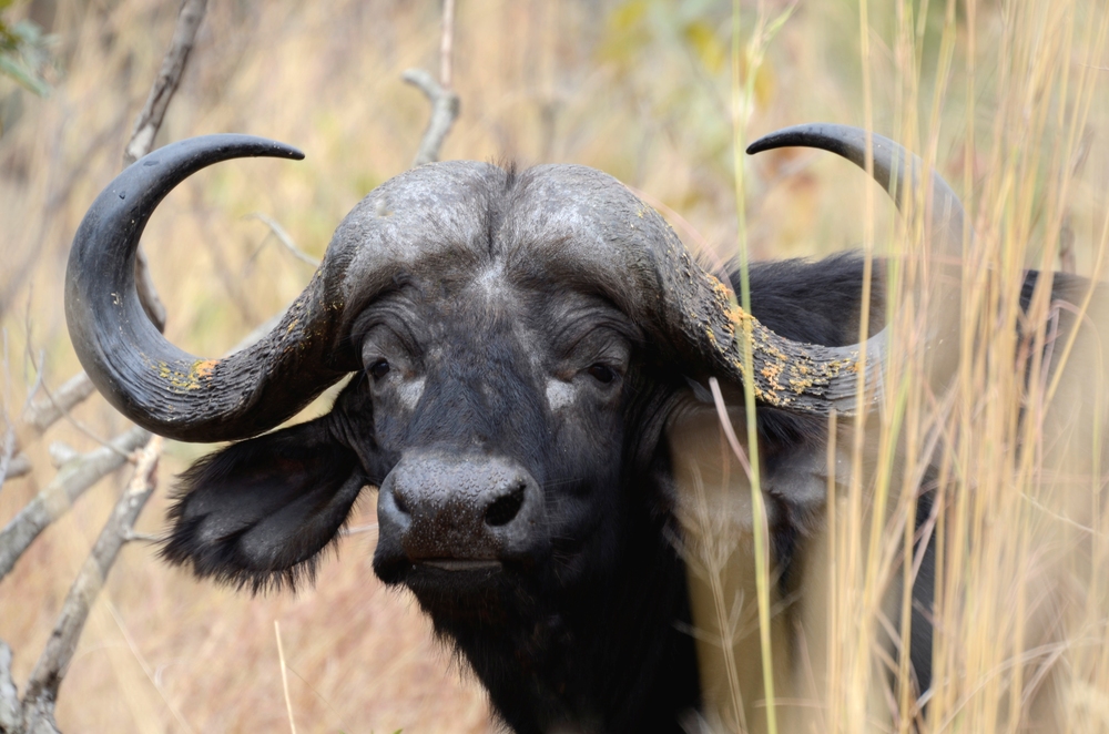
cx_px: 554
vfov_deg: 2.7
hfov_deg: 4.1
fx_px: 15676
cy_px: 367
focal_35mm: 510
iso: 100
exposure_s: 1/60
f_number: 6.3
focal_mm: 340
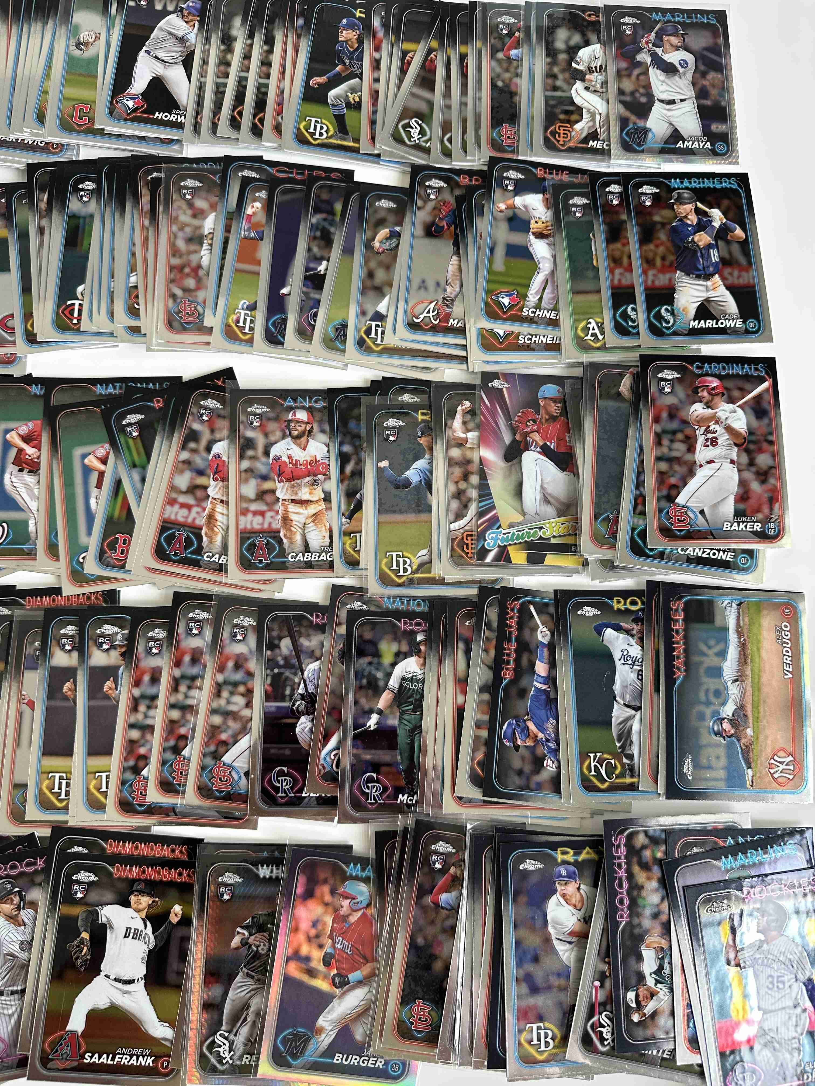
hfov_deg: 56.8
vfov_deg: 71.6
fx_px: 753
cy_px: 543
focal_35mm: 24
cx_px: 408
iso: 125
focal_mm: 6.86
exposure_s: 1/120
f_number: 1.78
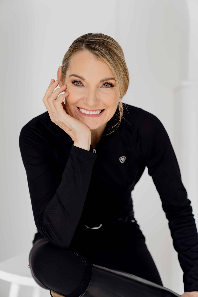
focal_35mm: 70
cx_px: 99
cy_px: 148
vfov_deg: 28.8
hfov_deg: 19.5
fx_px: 577
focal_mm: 70
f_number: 2.8
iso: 100
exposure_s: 1/400
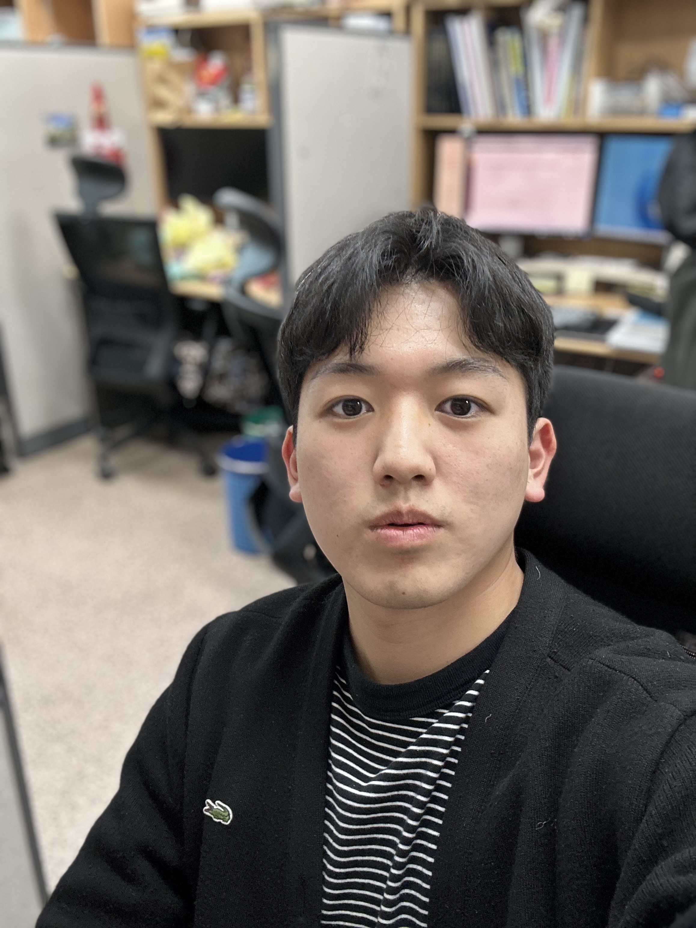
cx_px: 348
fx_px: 804
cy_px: 464
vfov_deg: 60.0
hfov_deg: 46.8
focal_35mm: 30
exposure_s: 1/60
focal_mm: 2.69
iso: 100
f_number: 1.9
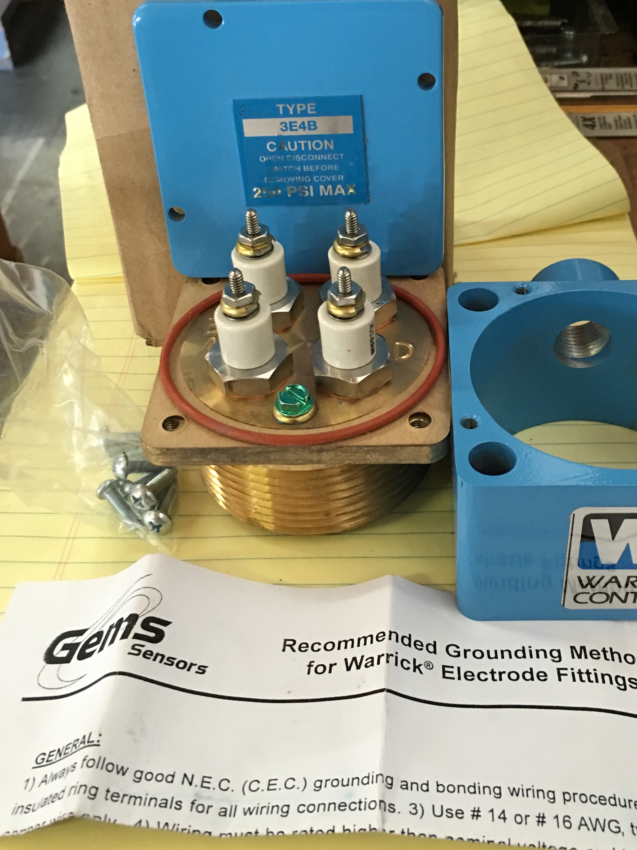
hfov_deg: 35.8
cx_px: 387
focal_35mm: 40
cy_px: 347
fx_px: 982
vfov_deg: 46.6
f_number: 2.2
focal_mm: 4.15
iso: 100
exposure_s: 1/15
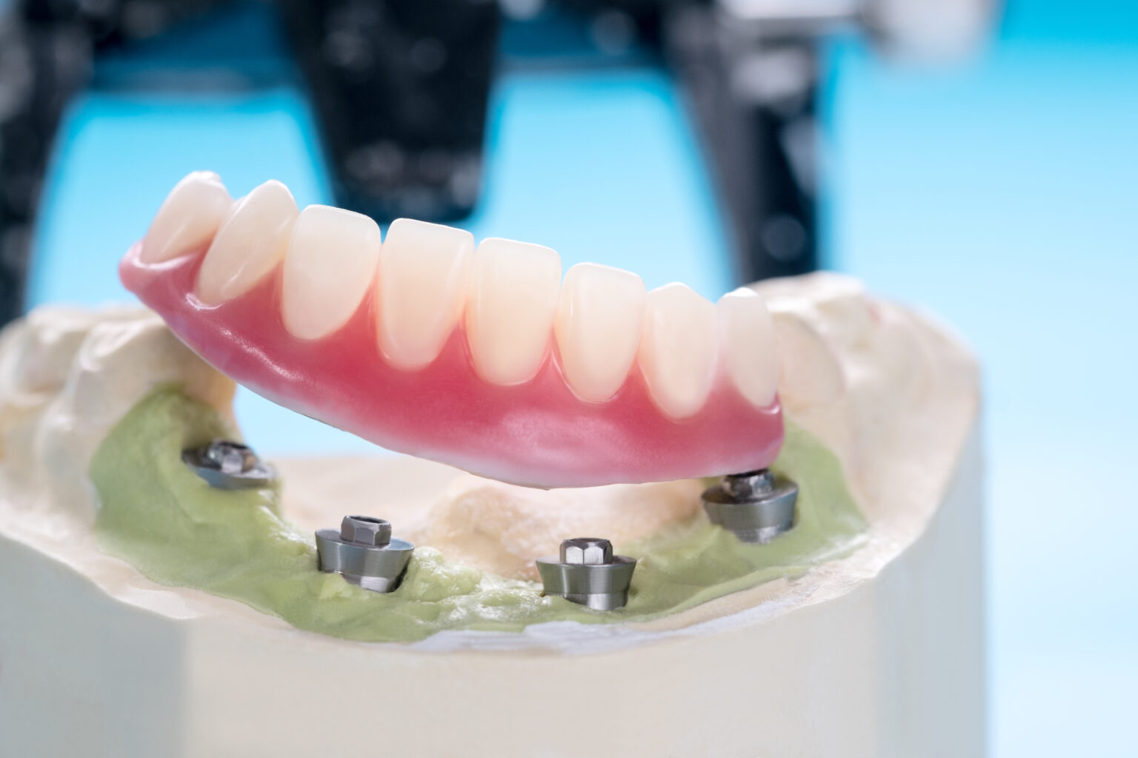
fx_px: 2845
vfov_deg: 15.2
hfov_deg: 22.6
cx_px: 569
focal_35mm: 90
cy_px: 379
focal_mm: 60
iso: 200
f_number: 6.4
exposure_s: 1/3.33
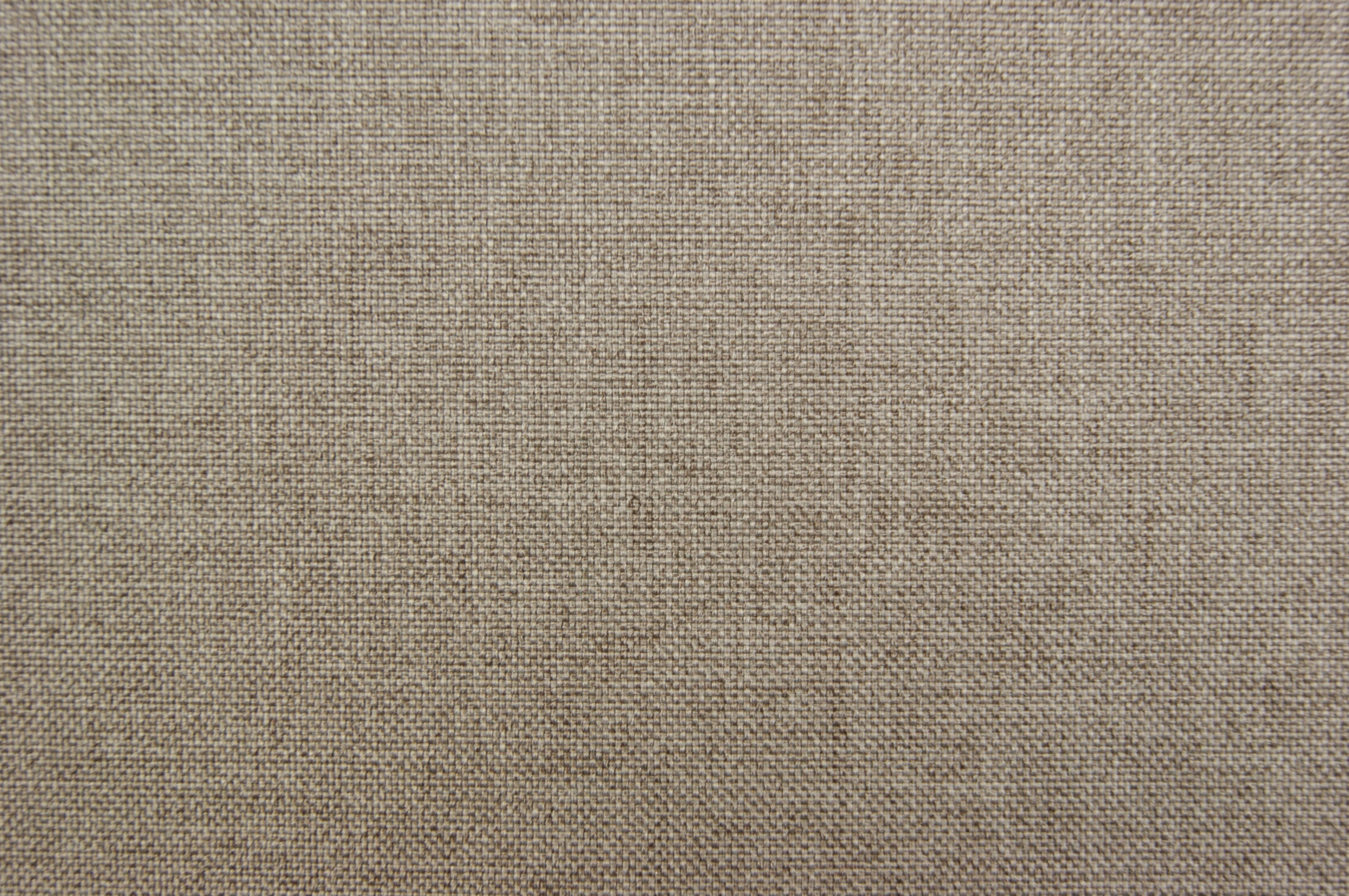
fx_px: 1965
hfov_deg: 37.9
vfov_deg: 25.7
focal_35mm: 52
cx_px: 674
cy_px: 448
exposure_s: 1/60
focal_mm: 35
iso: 400
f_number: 11
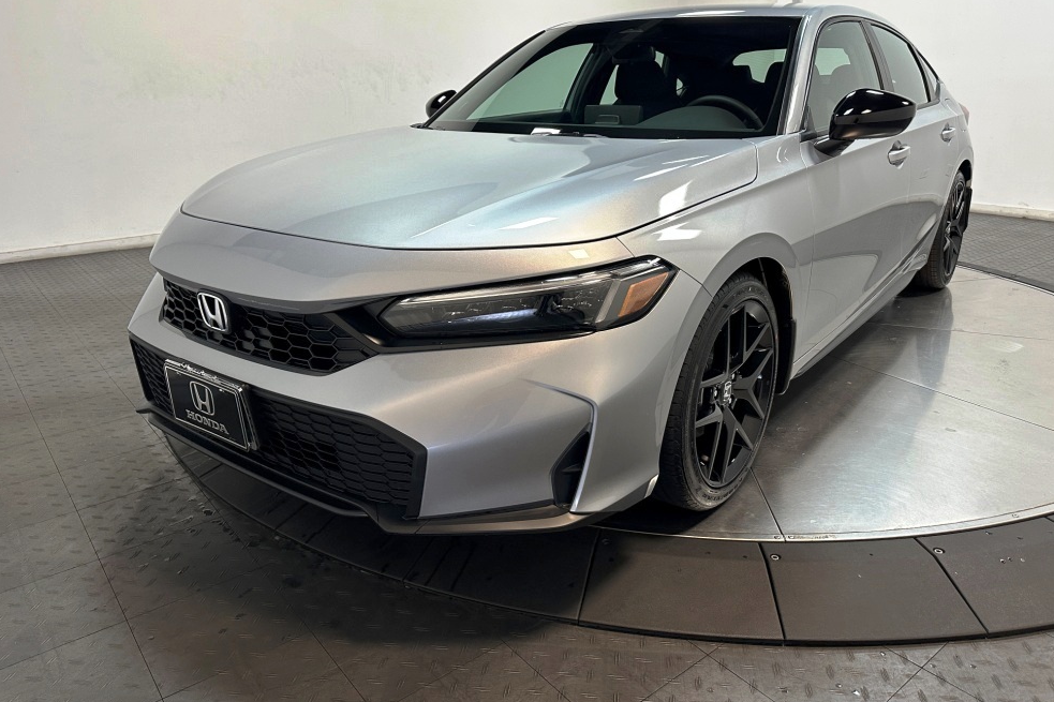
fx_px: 761
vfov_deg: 49.3
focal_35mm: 26
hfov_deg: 69.4
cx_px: 544
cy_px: 296
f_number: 1.78
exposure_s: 1/60
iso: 200
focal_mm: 6.86
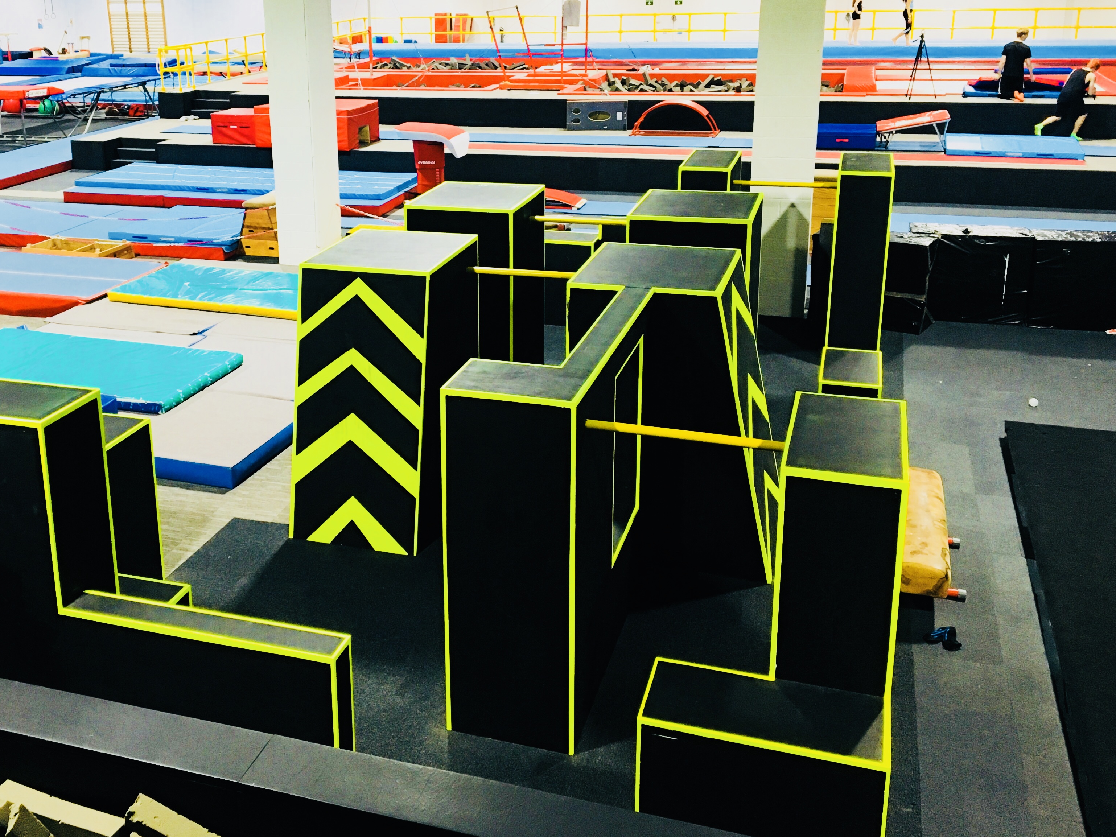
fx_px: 1225
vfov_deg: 37.4
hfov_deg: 48.5
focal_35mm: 38
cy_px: 304
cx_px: 415
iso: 160
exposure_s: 1/33
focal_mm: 4.15
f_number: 2.2
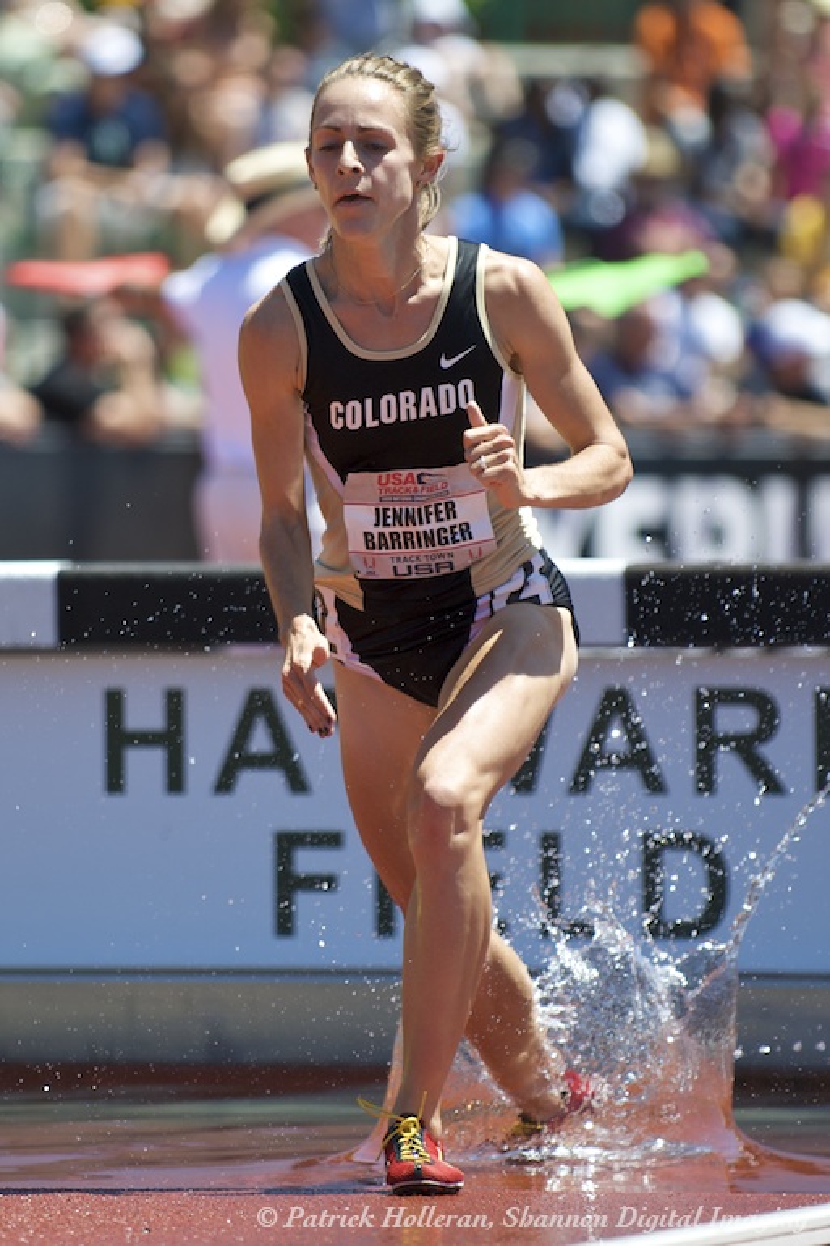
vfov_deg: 10.3
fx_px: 6919
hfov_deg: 6.9
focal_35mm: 200
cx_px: 415
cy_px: 623
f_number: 2.8
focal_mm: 200
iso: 200
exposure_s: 1/2000
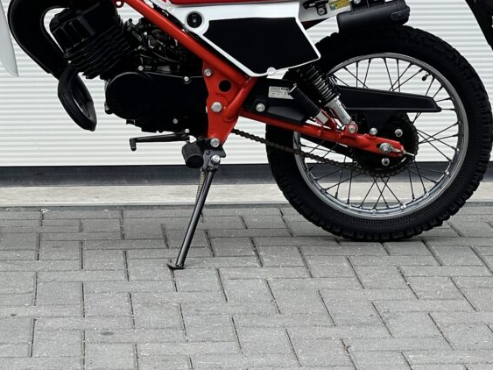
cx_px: 156
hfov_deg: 13.5
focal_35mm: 146
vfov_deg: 10.1
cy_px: 29
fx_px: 2079
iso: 32
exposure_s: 1/442
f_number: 2.8
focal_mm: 9
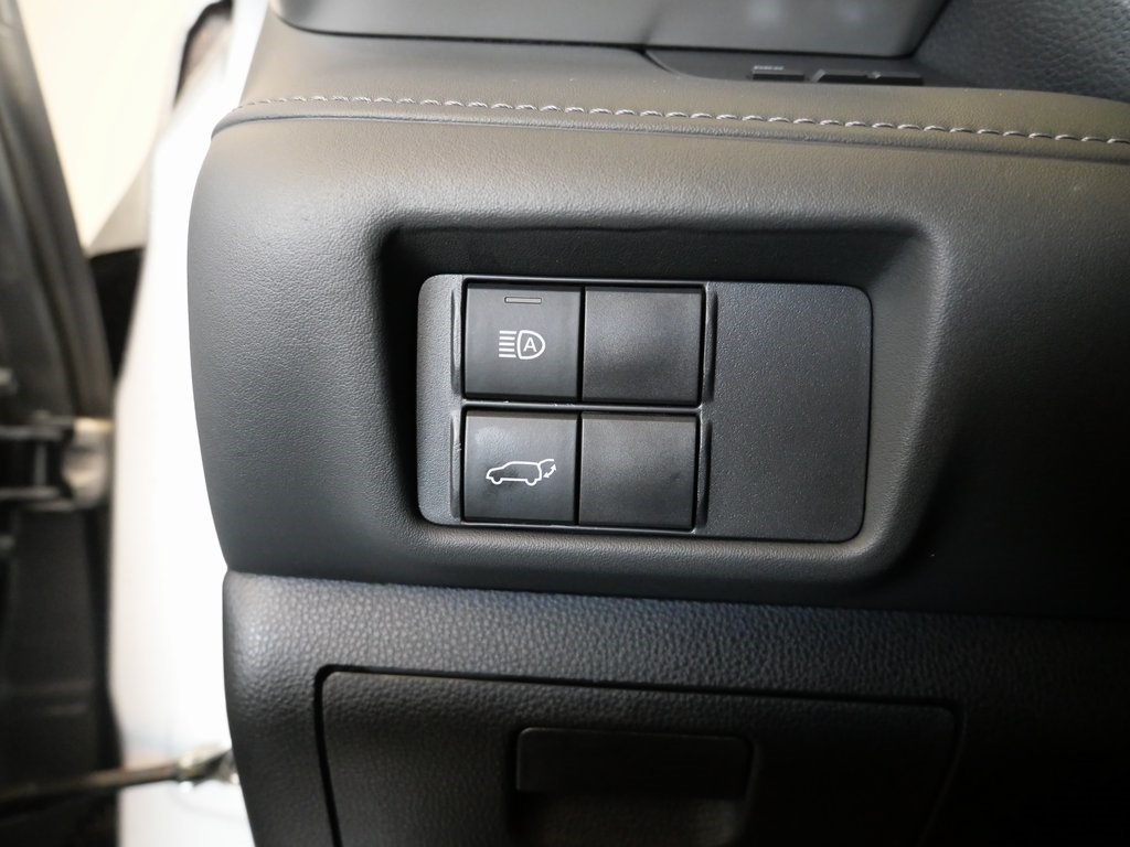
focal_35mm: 24
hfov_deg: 71.6
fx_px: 783
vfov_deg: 56.8
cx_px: 565
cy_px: 424
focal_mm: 12
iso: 2500
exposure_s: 1/60
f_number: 4
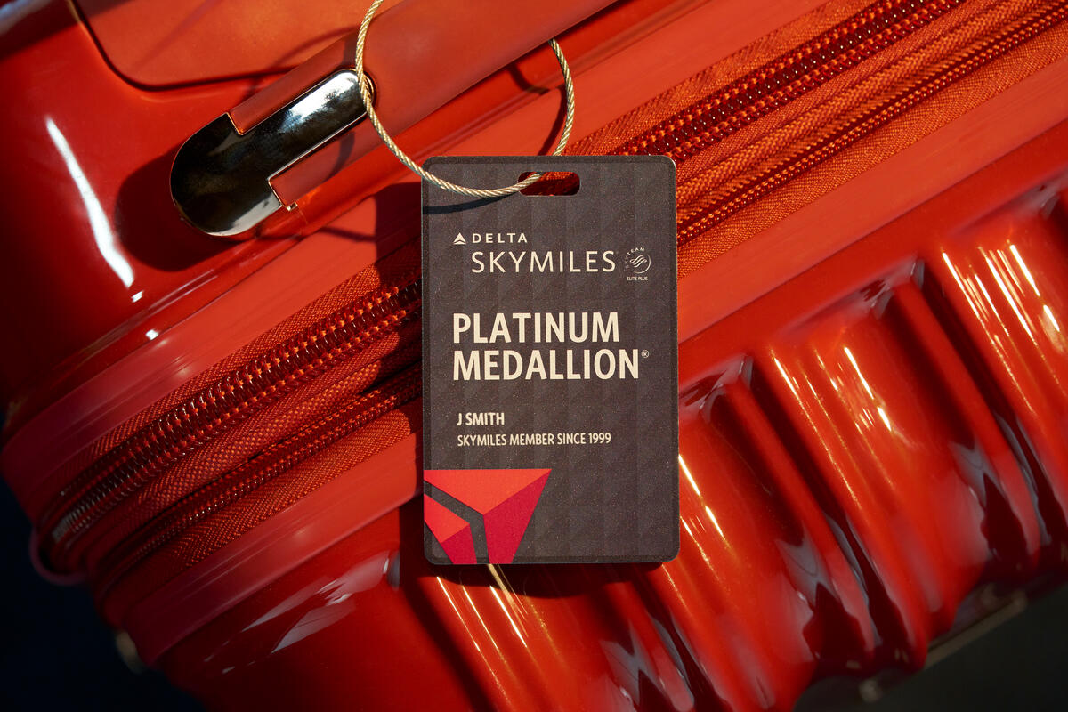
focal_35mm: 90
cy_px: 356
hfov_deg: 22.6
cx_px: 534
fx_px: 2670
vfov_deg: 15.2
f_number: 4
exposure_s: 1/250
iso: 2500
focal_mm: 90
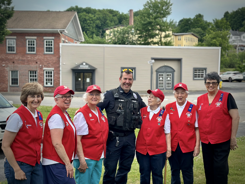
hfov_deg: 39.7
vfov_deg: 30.3
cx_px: 122
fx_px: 340
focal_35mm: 48
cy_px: 92
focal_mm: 6.86
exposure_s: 1/363
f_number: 1.78
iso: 80
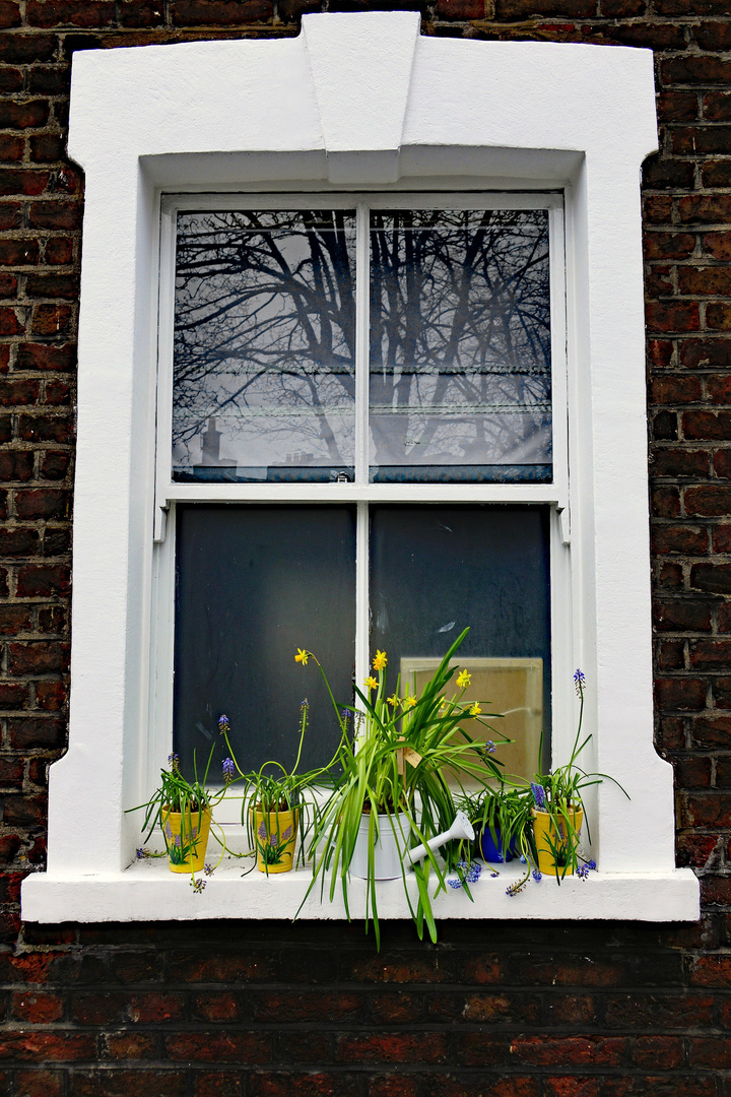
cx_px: 366
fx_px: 1066
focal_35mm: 35
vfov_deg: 54.4
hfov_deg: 37.9
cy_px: 548
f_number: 4
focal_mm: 12.83
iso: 100
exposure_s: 1/400
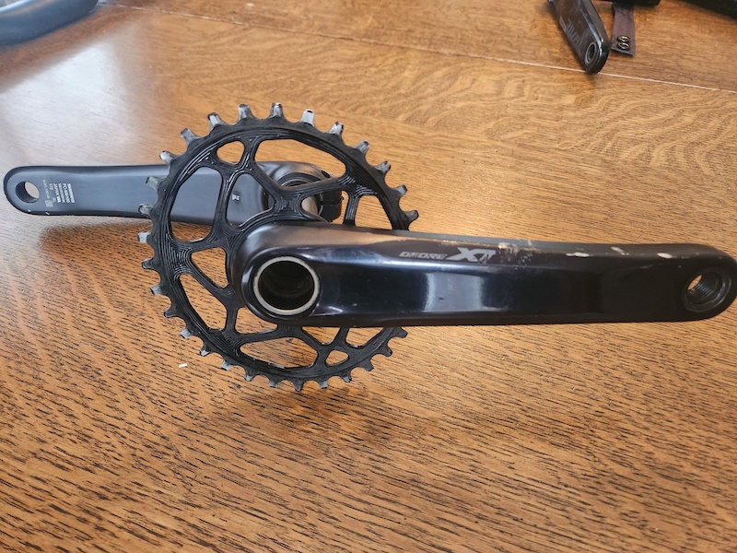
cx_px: 368
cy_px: 276
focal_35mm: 23
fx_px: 490
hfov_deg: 73.9
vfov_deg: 58.9
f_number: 1.8
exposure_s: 1/60
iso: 800
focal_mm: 5.4
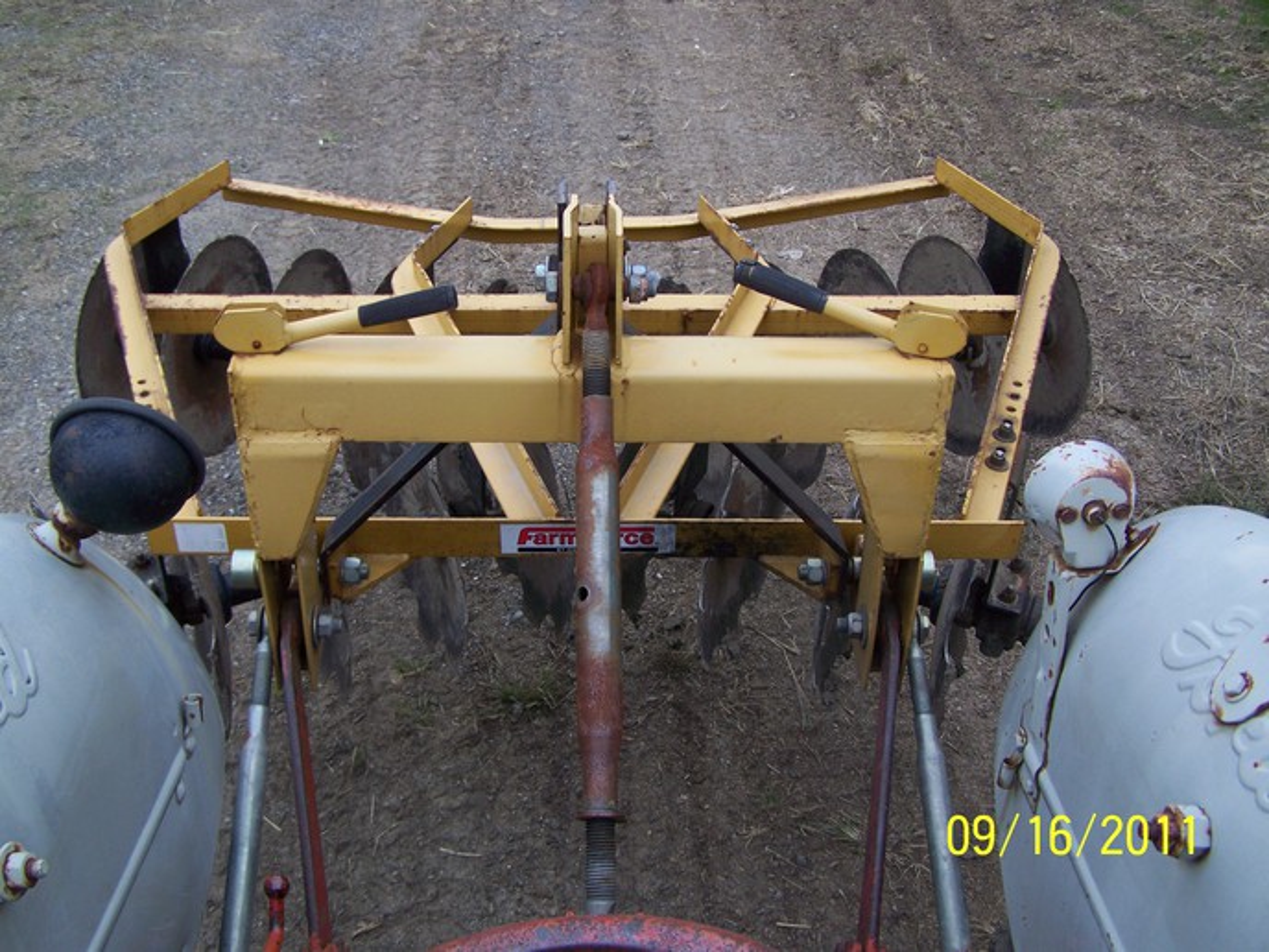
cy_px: 476
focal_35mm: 38
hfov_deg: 49.0
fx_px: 1393
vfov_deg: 37.7
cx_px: 634
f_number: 2.8
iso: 64
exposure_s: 1/25
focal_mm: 6.3
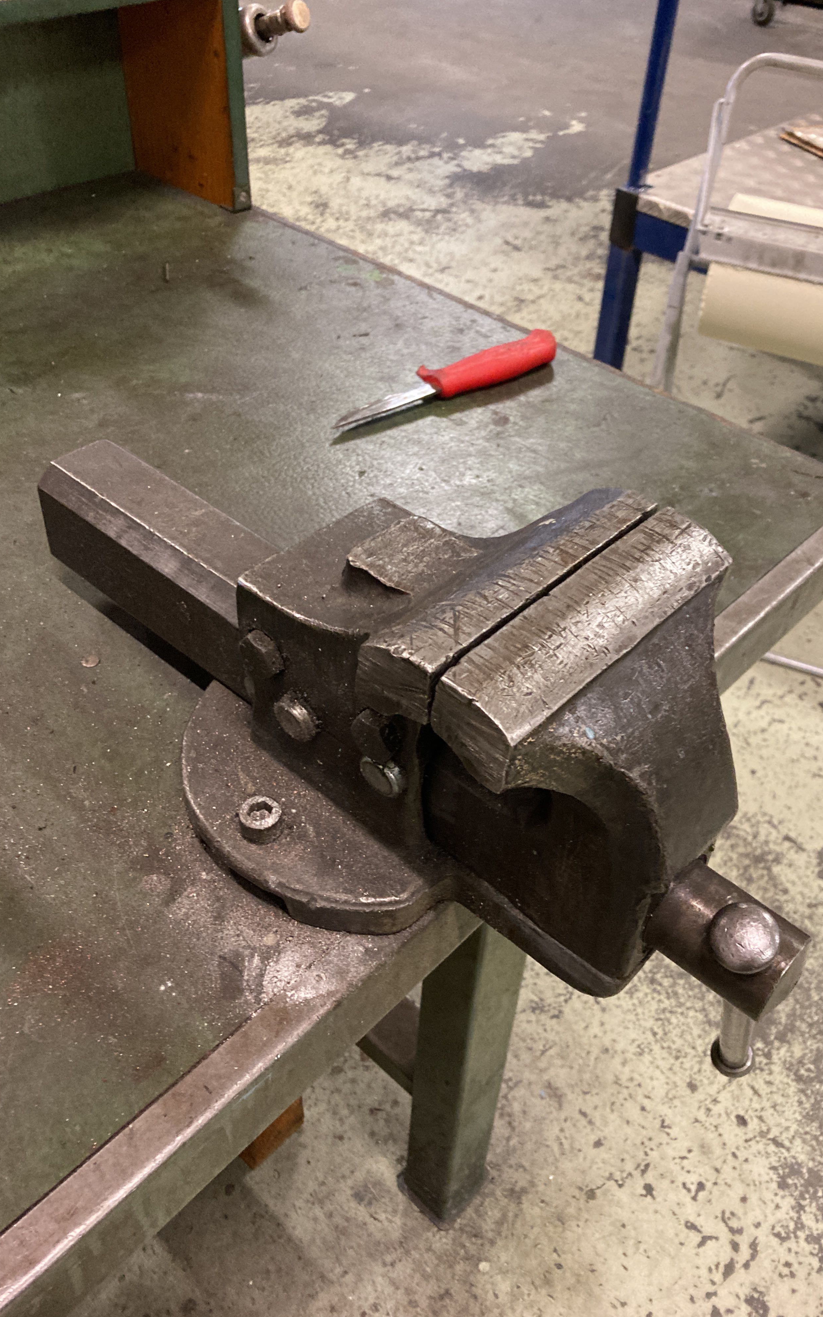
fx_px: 1077
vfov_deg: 62.9
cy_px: 660
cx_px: 437
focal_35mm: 30
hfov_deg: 41.8
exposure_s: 1/37
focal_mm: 3.99
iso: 400
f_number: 1.8
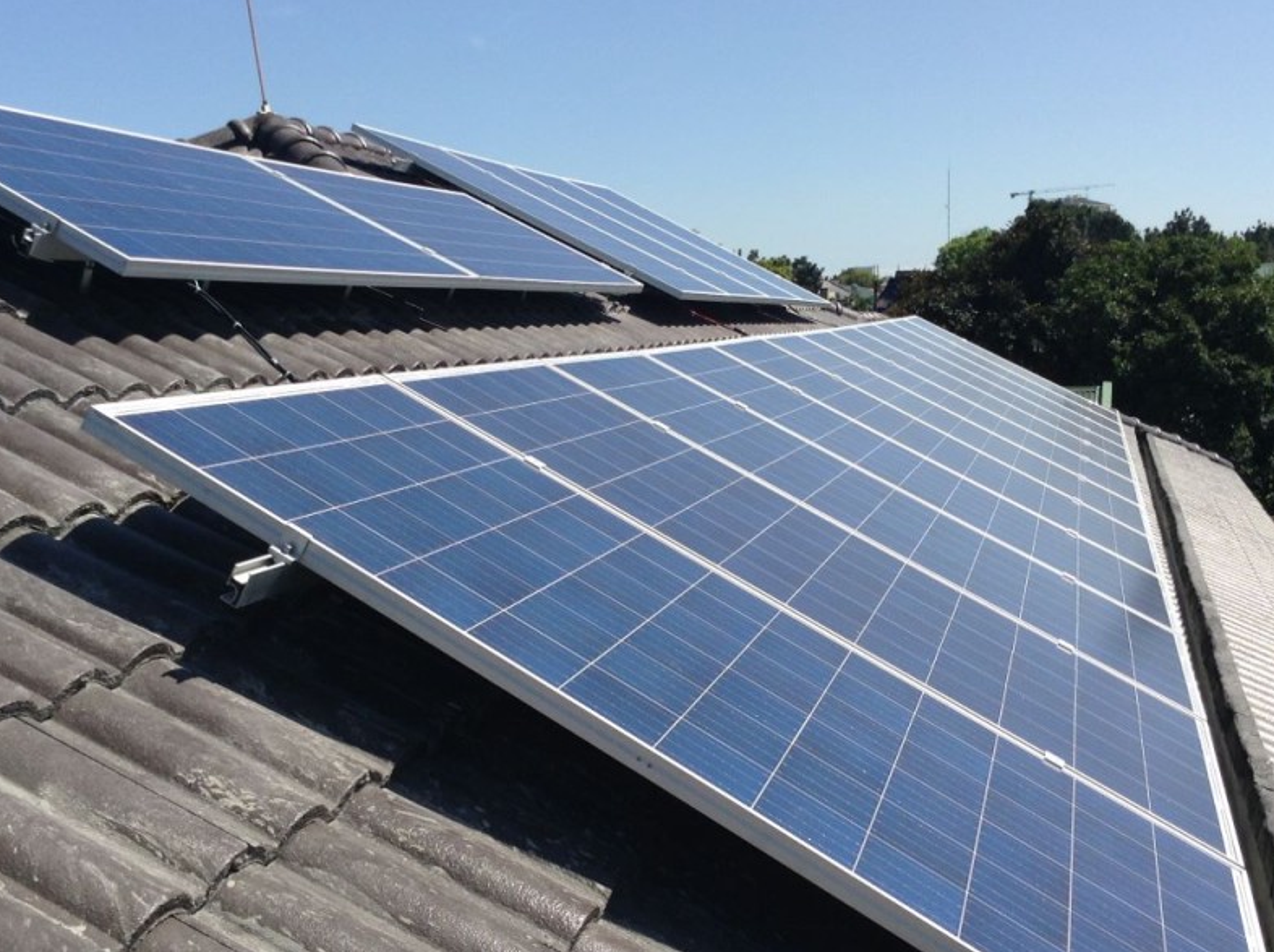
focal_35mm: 43
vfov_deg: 33.5
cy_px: 512
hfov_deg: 43.9
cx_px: 611
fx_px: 1580
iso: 32
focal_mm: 3.3
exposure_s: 1/1348
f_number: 2.4
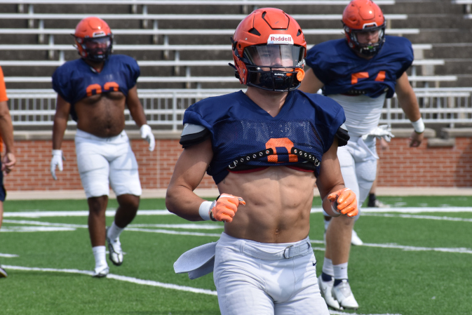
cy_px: 132
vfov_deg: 3.3
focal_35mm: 417
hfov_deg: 4.9
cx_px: 261
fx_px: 5468
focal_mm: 220
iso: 400
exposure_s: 1/500
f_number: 13
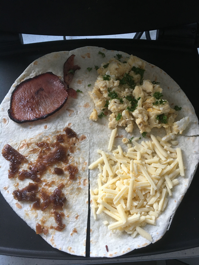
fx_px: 222
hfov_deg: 48.2
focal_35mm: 29
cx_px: 100
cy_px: 132
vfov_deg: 61.7
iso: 160
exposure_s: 1/33
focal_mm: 4.15
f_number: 2.2
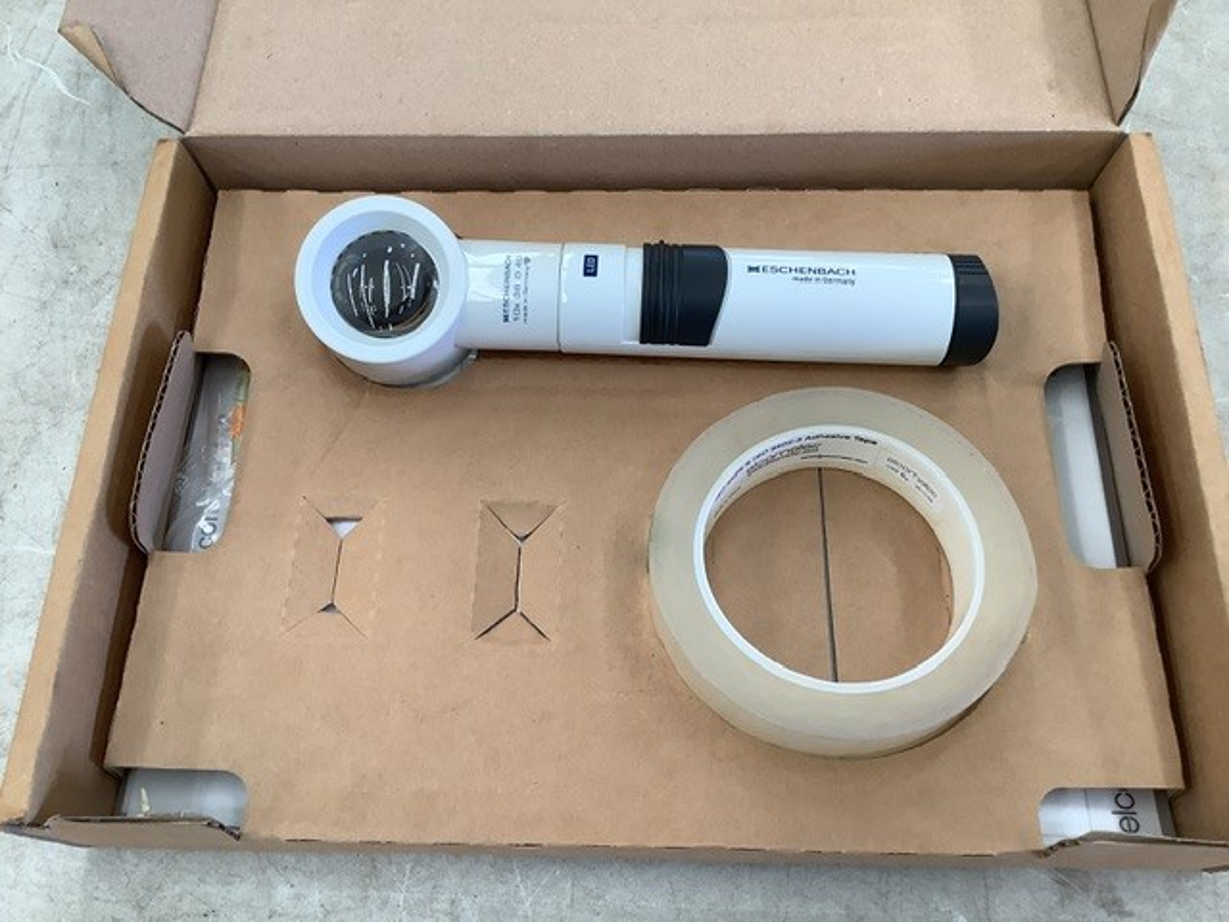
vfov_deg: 45.4
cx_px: 614
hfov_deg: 58.4
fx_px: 1101
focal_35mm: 31
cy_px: 461
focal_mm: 3.3
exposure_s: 1/100
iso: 80
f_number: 2.4
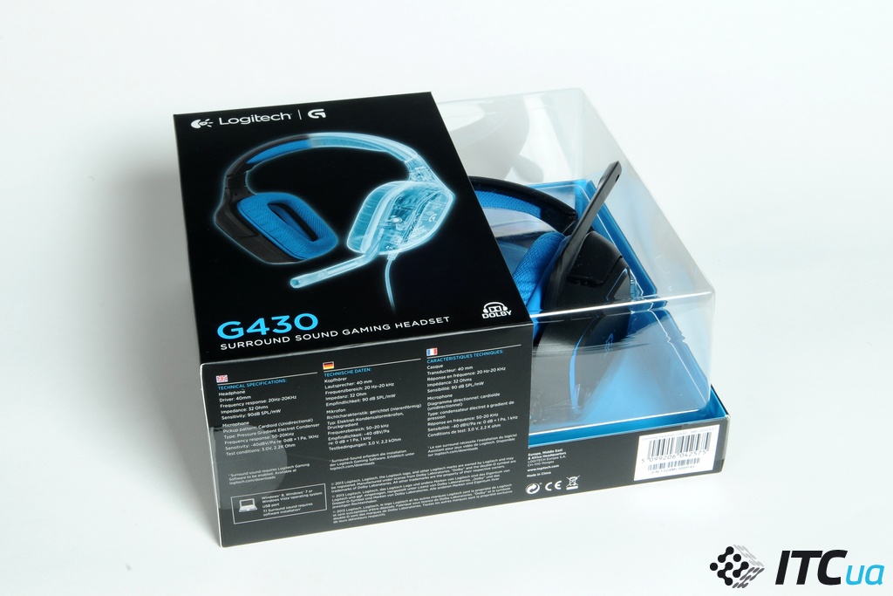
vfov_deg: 29.0
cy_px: 298
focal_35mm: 46
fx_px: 1154
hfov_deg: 42.3
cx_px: 446
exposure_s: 1/100
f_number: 18
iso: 200
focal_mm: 31
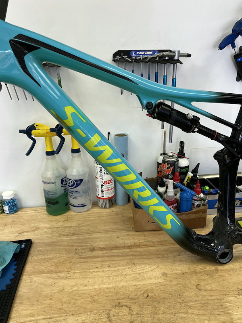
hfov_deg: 53.1
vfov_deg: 67.3
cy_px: 162
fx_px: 242
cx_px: 121
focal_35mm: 26
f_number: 1.6
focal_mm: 5.1
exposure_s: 1/120
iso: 100
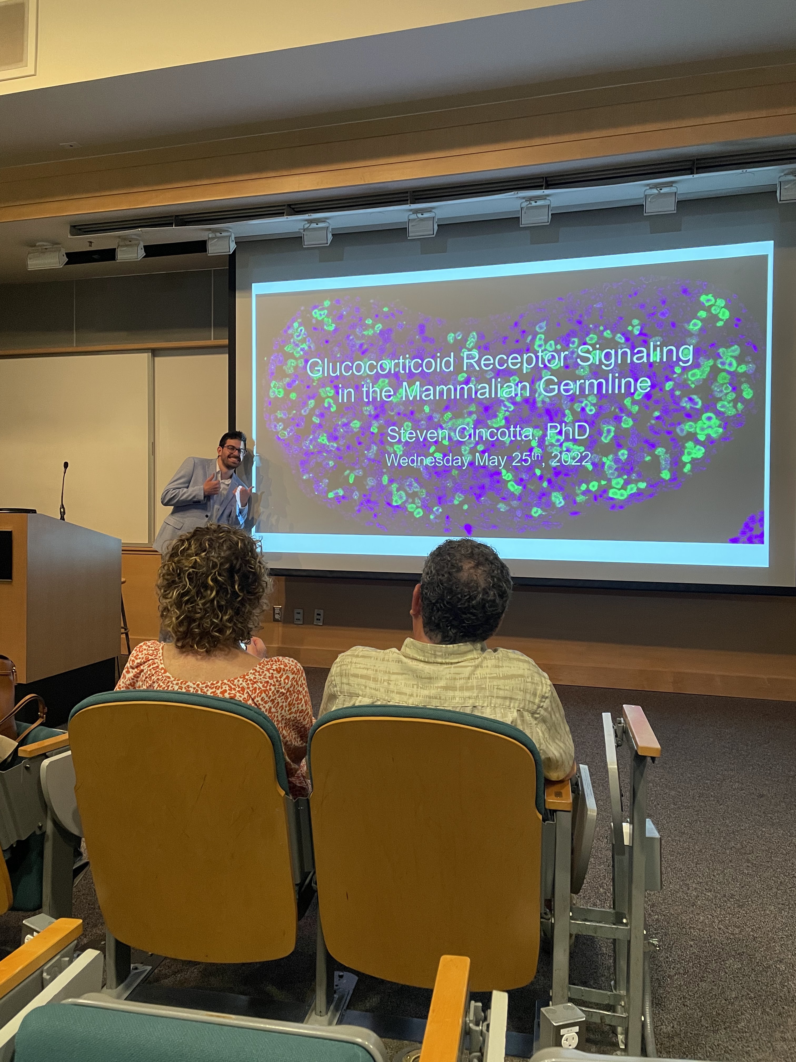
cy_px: 531
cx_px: 398
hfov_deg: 53.1
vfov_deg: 67.3
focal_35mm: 26
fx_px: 797
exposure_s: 1/60
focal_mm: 4.2
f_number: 1.6
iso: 400
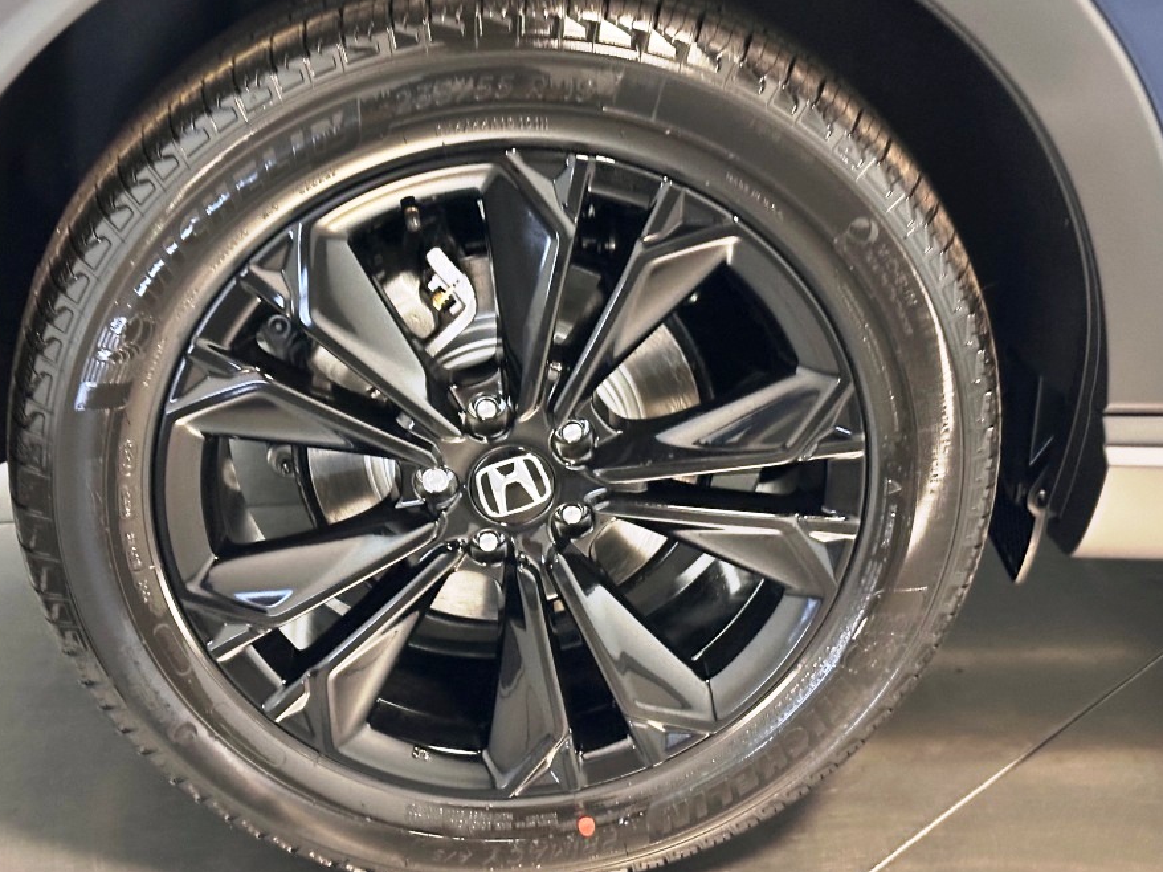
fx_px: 1881
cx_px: 510
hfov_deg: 34.3
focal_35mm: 56
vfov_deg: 26.1
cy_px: 424
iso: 640
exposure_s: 1/20
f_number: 1.78
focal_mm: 6.86
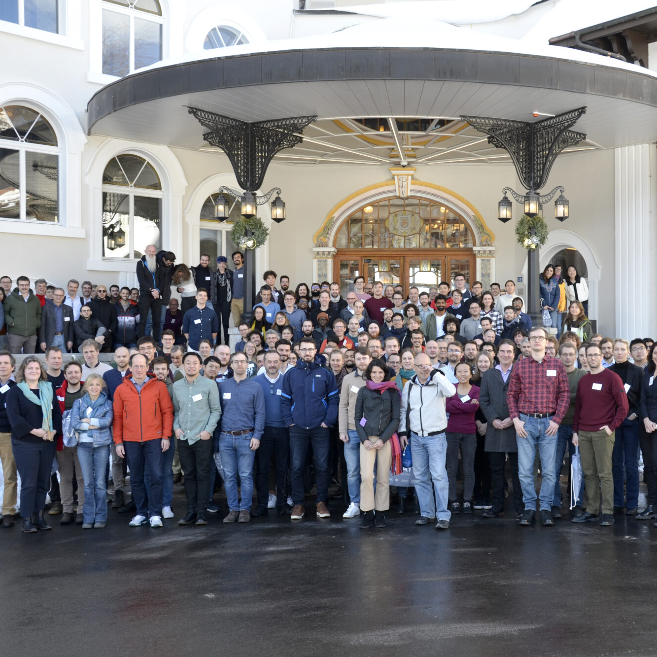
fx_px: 923
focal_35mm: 43
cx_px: 435
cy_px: 332
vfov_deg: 39.2
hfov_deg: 38.7
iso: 220
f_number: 5.6
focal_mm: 22
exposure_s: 1/125
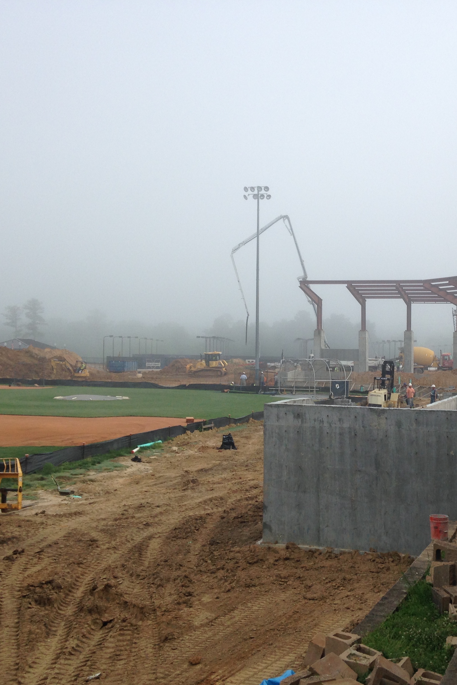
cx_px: 342
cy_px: 342
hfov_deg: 28.8
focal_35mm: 46
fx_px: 876
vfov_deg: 42.7
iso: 50
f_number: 2.4
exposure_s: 1/596
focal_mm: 4.12
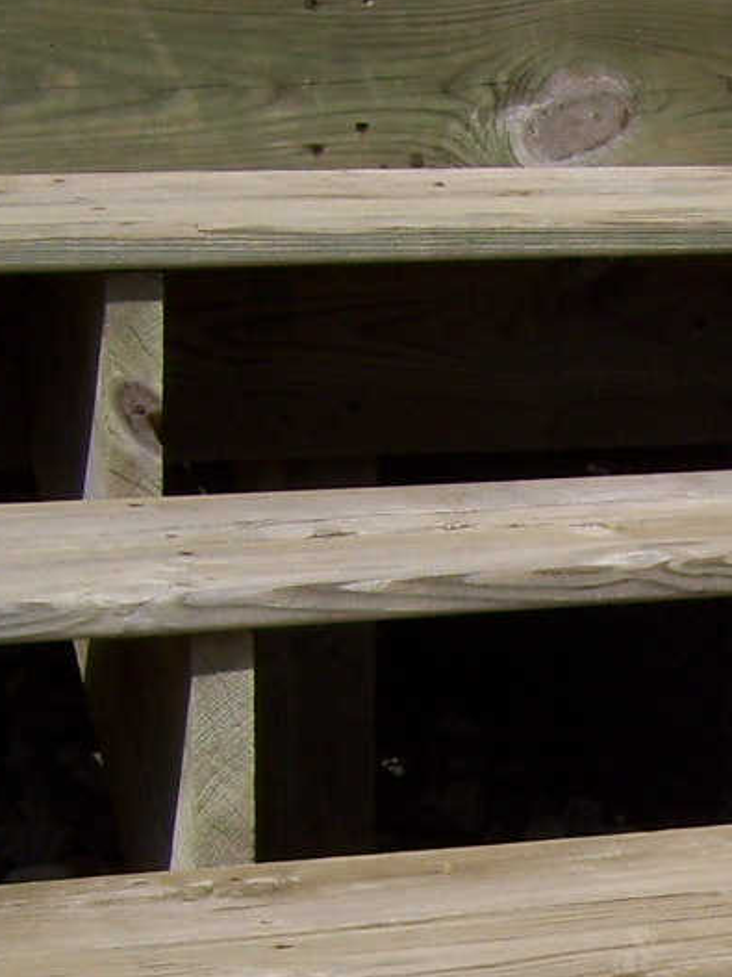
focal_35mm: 140
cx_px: 1132
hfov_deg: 10.2
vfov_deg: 13.9
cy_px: 920
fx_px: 3949
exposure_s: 1/1000
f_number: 4.8
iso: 80
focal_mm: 6
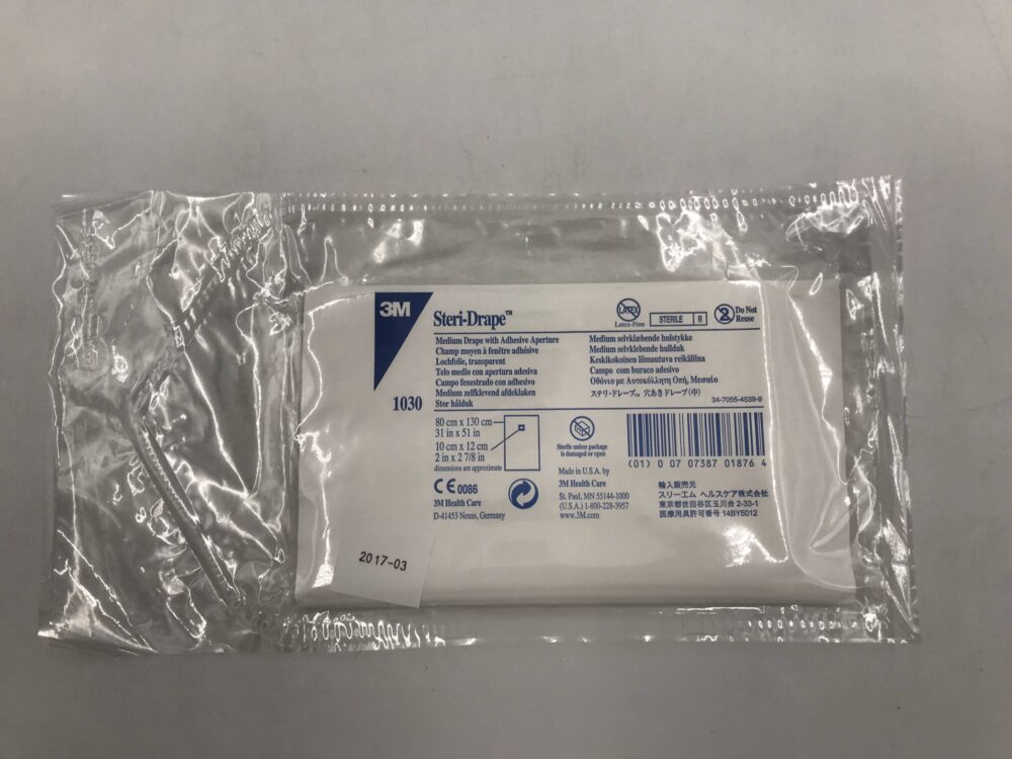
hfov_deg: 63.4
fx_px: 819
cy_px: 380
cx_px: 506
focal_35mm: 28
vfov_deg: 49.7
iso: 25
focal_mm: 3.99
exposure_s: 1/60
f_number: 1.8
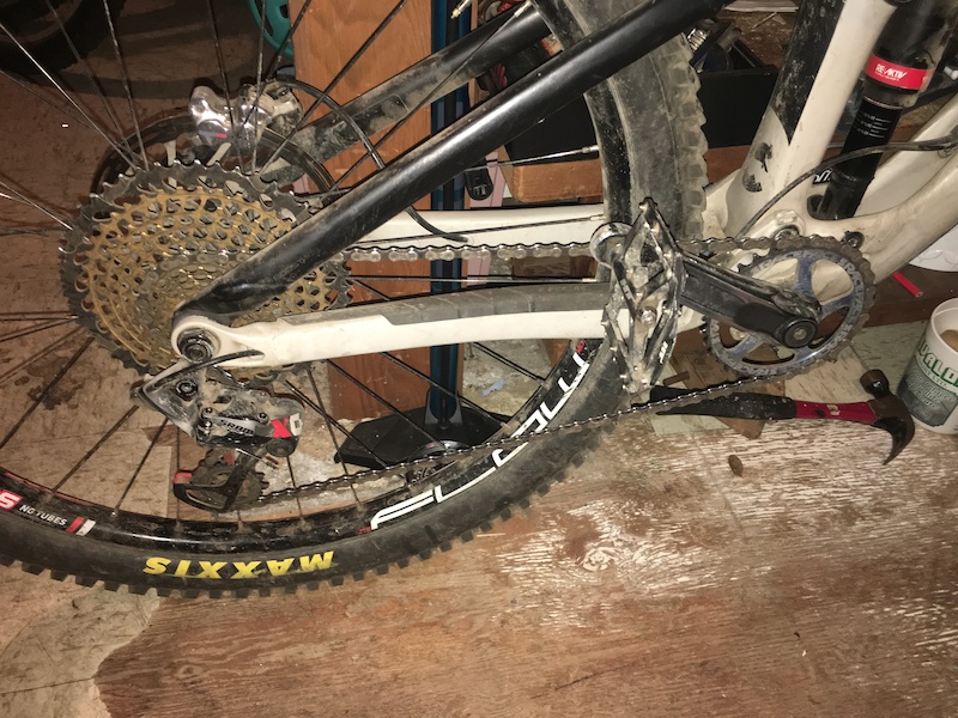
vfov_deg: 48.2
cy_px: 359
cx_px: 479
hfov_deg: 61.7
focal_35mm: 29
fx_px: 803
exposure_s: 1/16
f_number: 2.2
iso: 125
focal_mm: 4.15
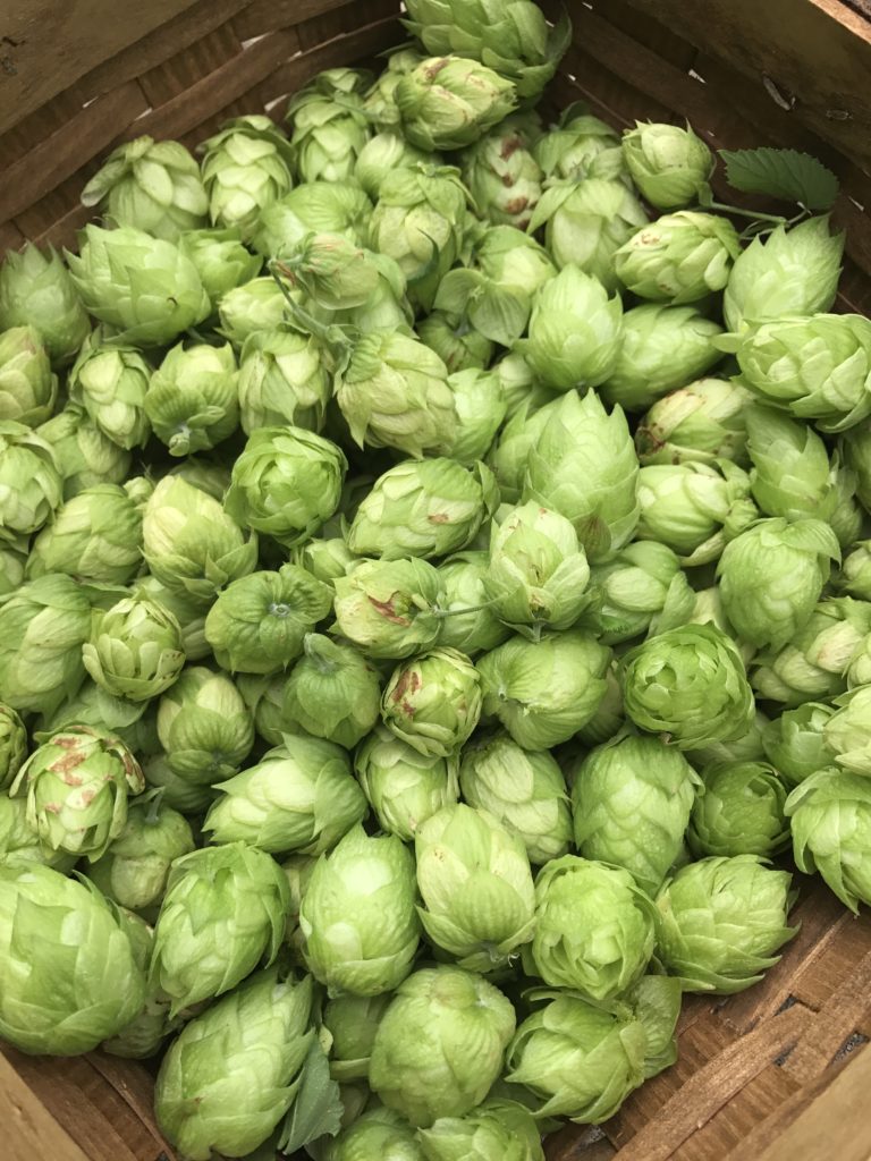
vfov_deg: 63.4
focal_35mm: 28
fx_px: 939
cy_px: 580
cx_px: 436
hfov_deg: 49.7
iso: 20
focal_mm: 3.99
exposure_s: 1/595
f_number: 1.8
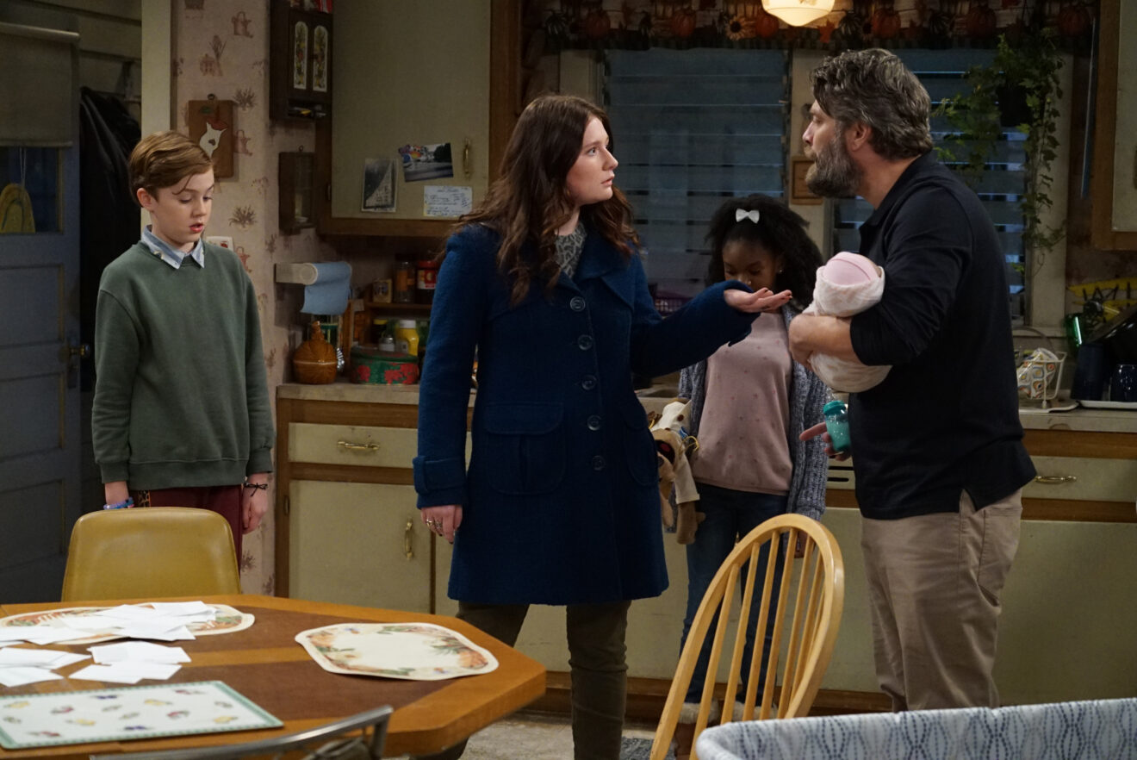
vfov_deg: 20.0
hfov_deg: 29.6
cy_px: 380
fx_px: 2149
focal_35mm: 68
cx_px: 568
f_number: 4
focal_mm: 68
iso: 10000
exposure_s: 1/200
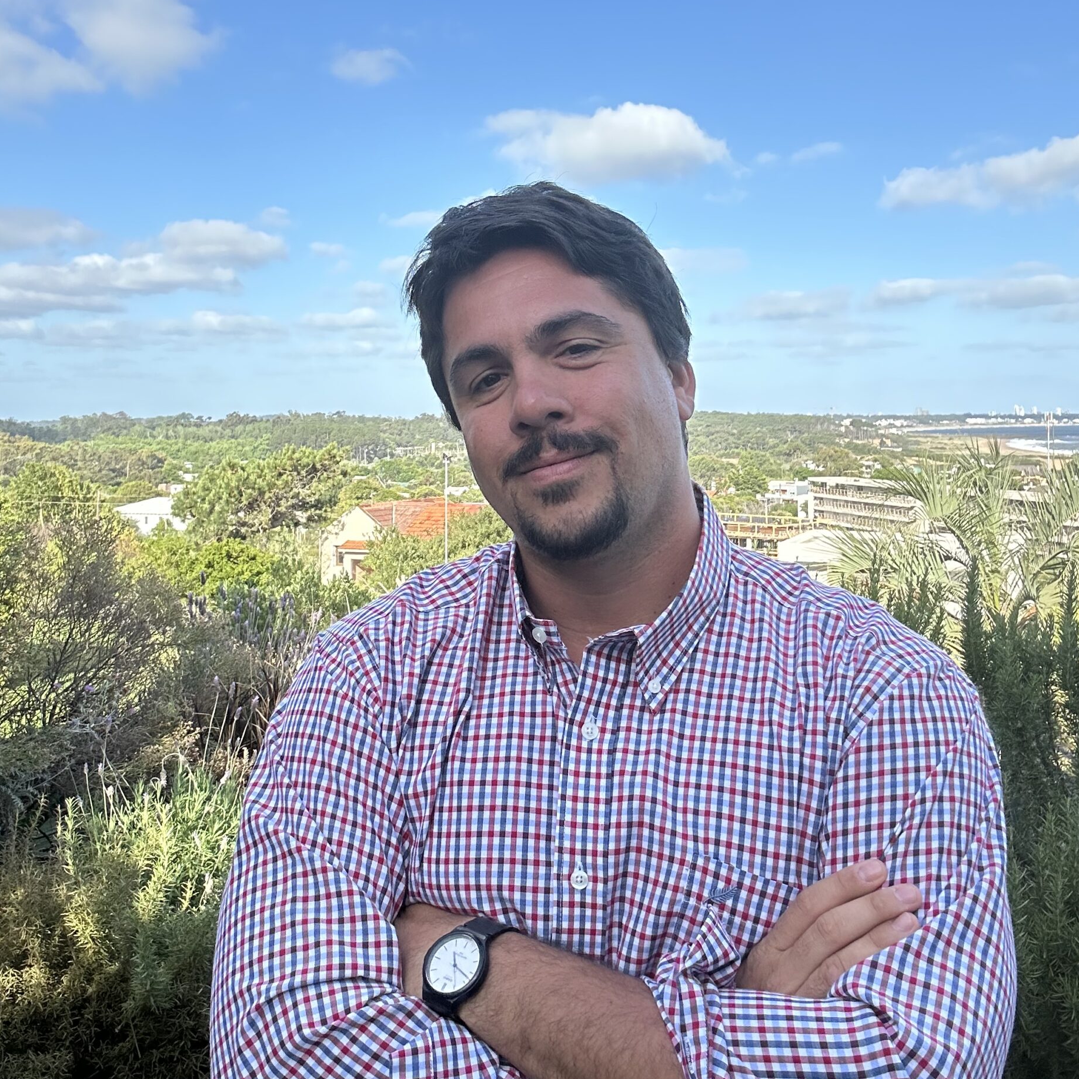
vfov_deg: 44.6
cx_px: 554
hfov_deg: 44.9
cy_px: 419
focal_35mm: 37
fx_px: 1305
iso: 25
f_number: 1.9
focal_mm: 2.69
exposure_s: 1/659
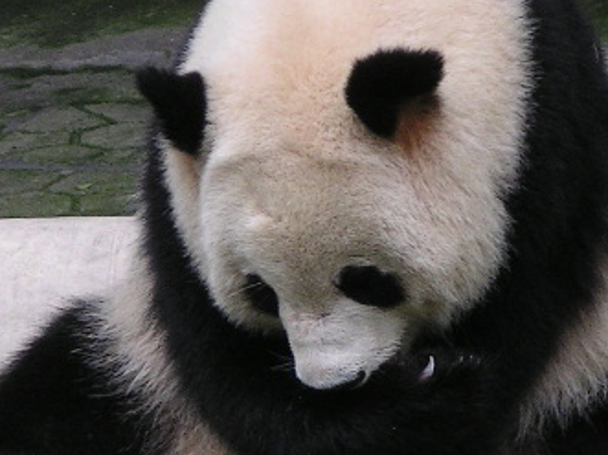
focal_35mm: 579
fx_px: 10166
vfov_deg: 2.6
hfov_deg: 3.4
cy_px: 174
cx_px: 355
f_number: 4.6
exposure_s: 1/166
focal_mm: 39
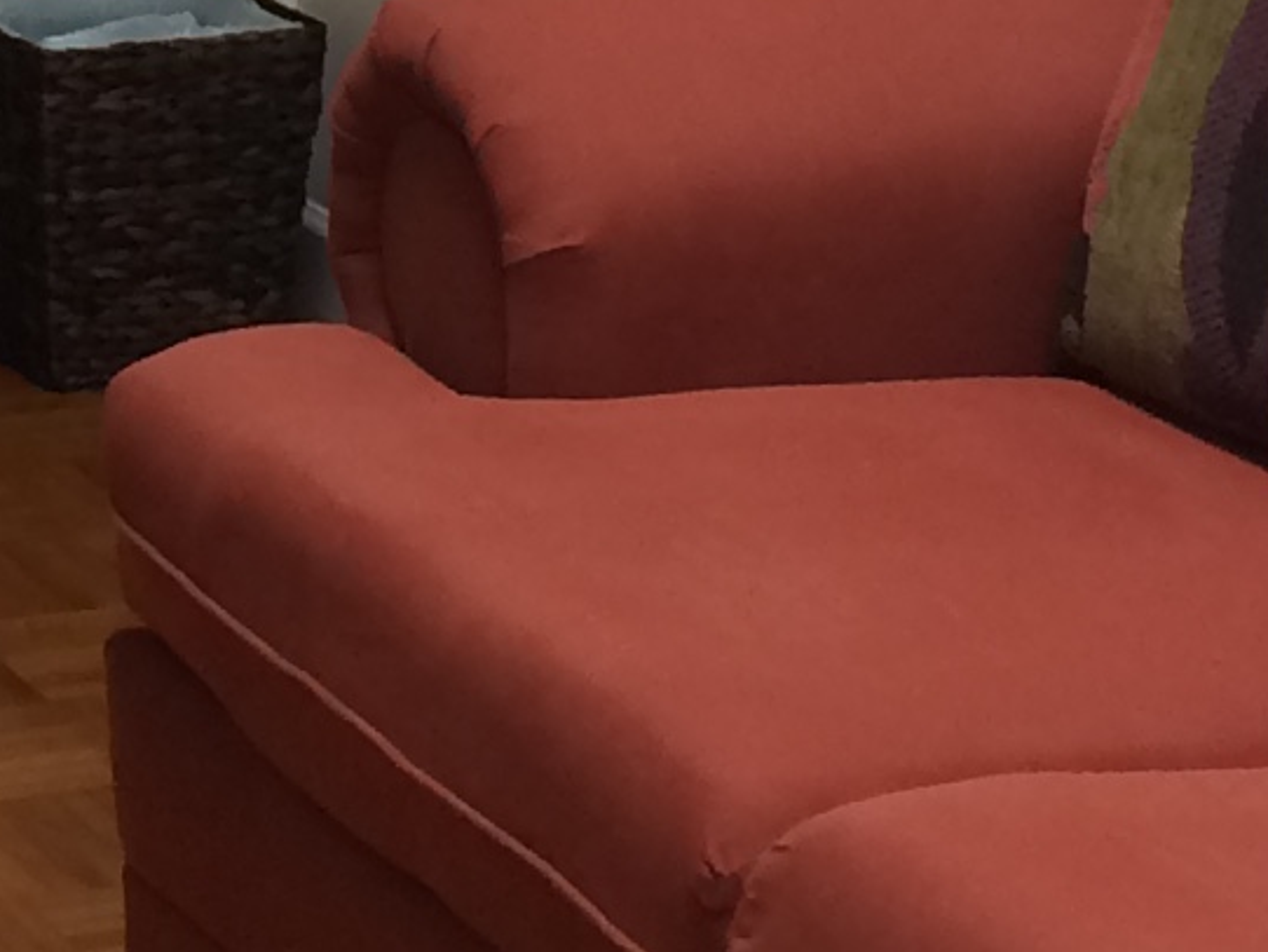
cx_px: -579
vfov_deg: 7.9
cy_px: -1278
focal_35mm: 175
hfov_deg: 10.9
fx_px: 6412
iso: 50
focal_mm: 4.15
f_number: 2.2
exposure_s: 1/30
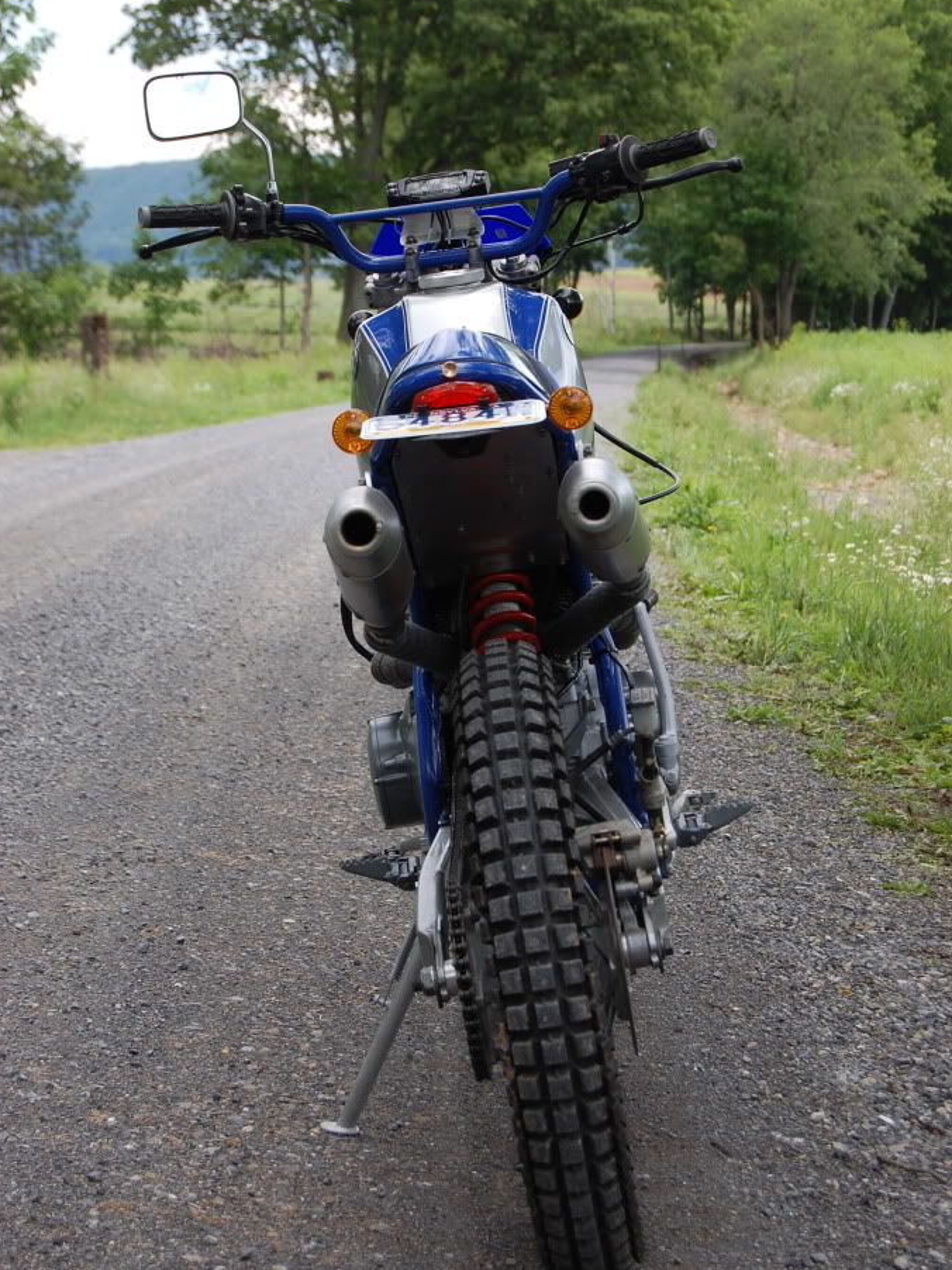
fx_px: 3118
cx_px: 475
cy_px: 586
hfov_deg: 17.4
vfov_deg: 23.0
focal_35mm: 85
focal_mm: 52
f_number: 7.1
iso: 200
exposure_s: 1/200
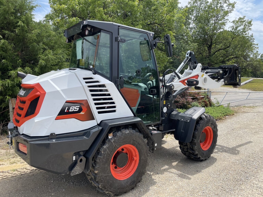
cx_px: 132
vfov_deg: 53.1
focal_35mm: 26
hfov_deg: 67.3
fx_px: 198
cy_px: 98
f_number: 1.6
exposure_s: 1/2506
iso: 32
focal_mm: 4.2
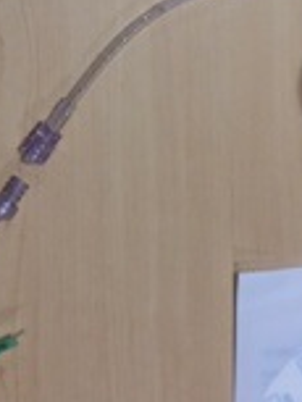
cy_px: -202
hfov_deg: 12.3
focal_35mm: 121
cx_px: 173
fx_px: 1406
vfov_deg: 15.1
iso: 40
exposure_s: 1/30
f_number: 2.2
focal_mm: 4.15
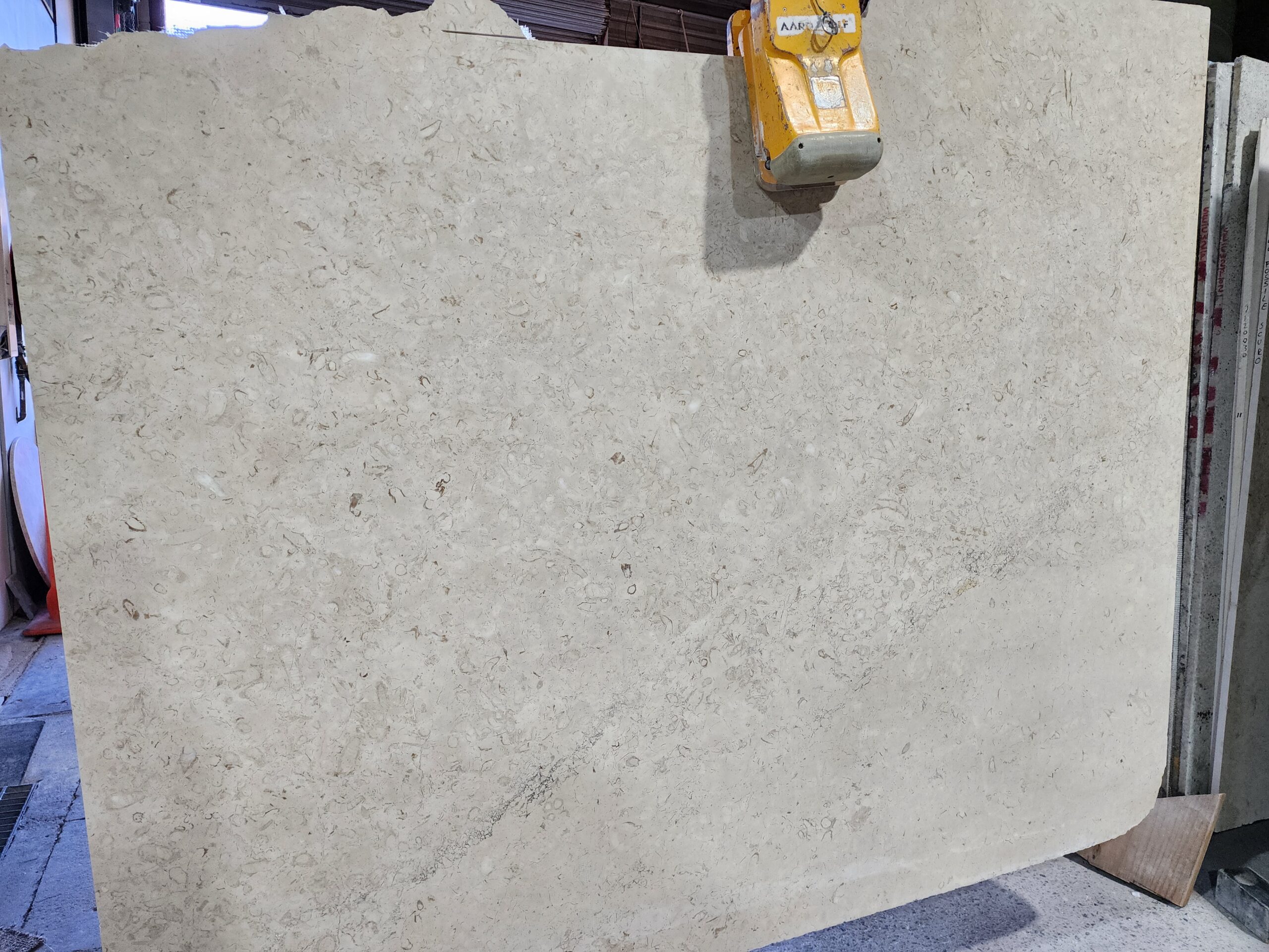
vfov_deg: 58.9
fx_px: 843
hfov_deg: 73.9
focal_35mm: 23
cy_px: 476
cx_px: 634
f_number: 1.8
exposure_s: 1/100
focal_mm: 6.4
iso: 200
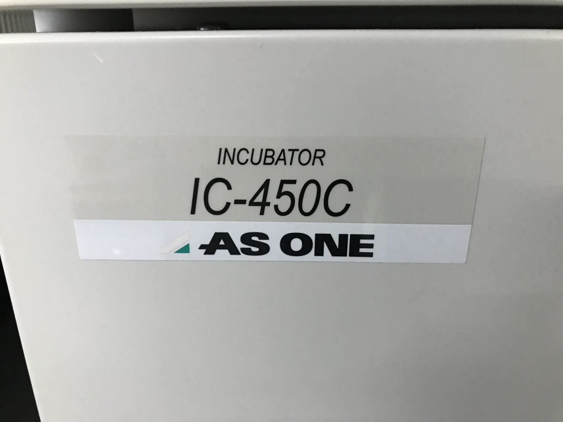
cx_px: 282
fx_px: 455
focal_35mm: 28
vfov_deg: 49.7
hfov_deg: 63.4
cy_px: 211
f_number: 1.8
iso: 80
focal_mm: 3.99
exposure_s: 1/15
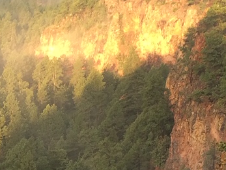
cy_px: 211
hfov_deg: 13.3
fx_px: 920
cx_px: -102
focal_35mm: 141
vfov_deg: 10.3
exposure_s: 1/127
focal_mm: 4.12
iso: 32
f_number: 2.2
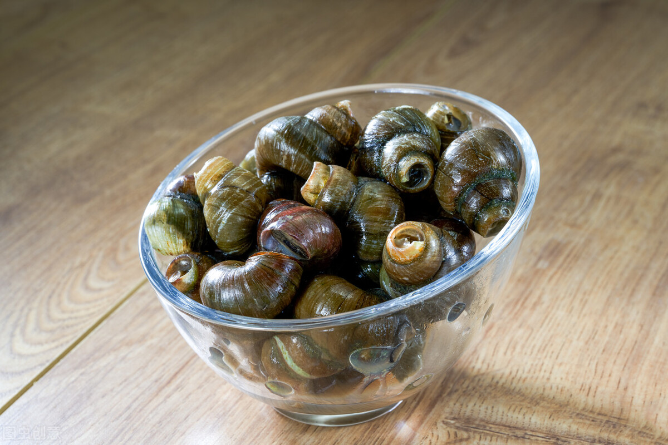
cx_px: 334
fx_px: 1299
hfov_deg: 28.8
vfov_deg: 19.5
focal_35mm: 70
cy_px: 222
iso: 100
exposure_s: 1/160
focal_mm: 70
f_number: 16
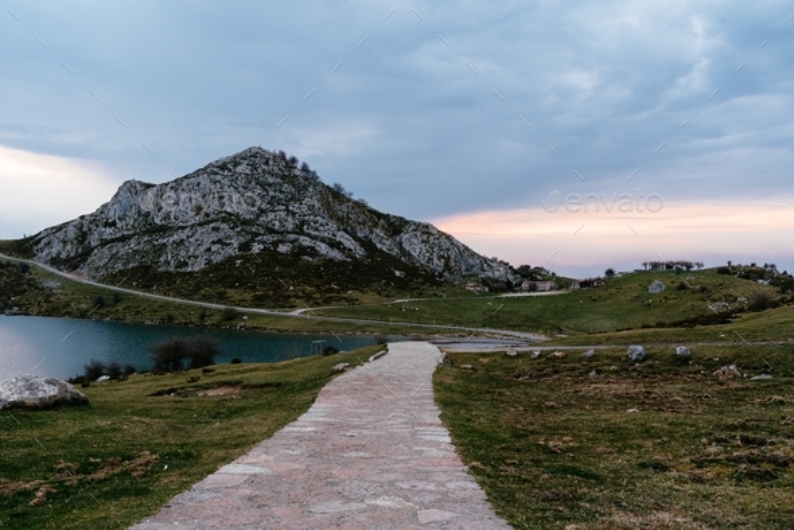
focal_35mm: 35
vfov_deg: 37.9
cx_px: 397
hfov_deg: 54.4
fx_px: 772
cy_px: 265
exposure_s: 2
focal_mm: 35
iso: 64
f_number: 10
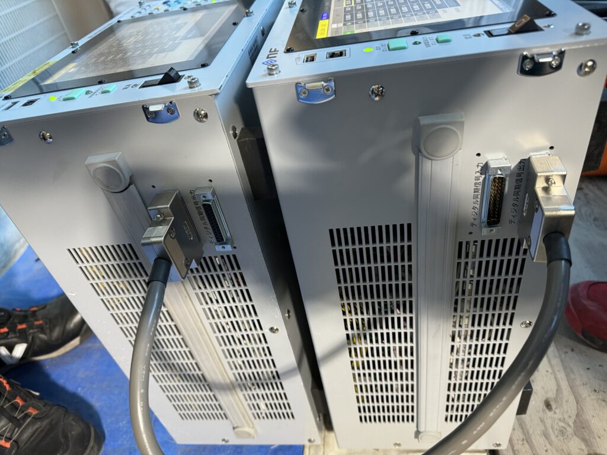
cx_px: 304
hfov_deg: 71.6
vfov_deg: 56.8
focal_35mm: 24
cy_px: 228
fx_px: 421
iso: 320
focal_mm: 6.86
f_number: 1.78
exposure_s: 1/60
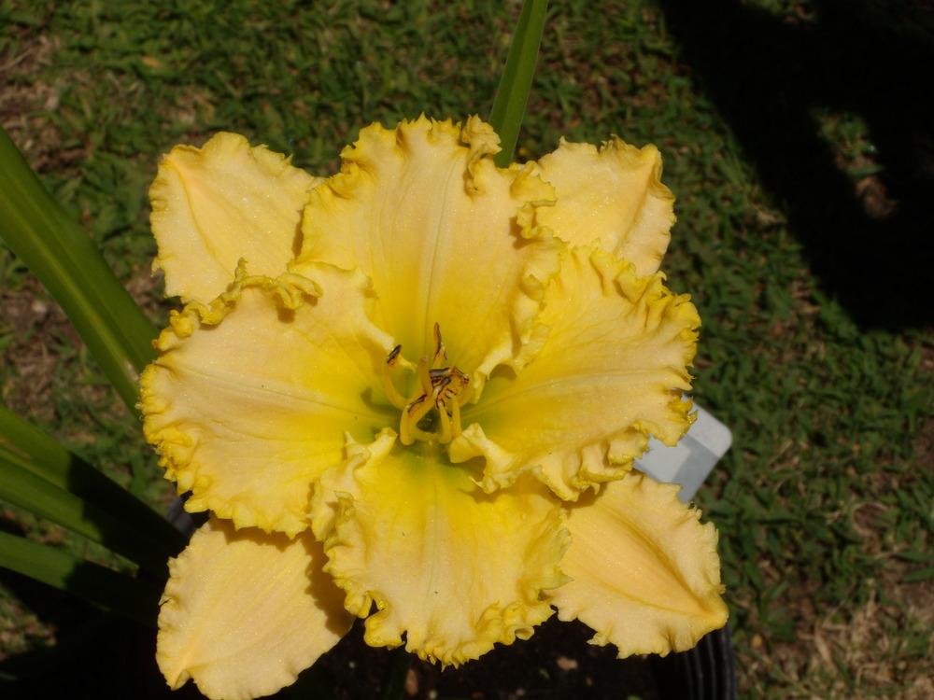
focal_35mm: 111
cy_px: 350
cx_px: 467
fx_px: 2995
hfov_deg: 17.7
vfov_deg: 13.3
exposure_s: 1/500
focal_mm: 19.7
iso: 80
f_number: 10.2
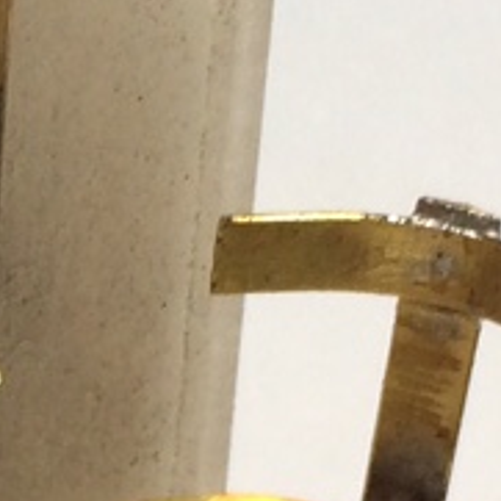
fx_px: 3782
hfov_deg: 7.4
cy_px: 830
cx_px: -357
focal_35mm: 231
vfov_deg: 7.4
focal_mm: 4.15
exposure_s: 1/100
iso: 64
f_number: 2.2
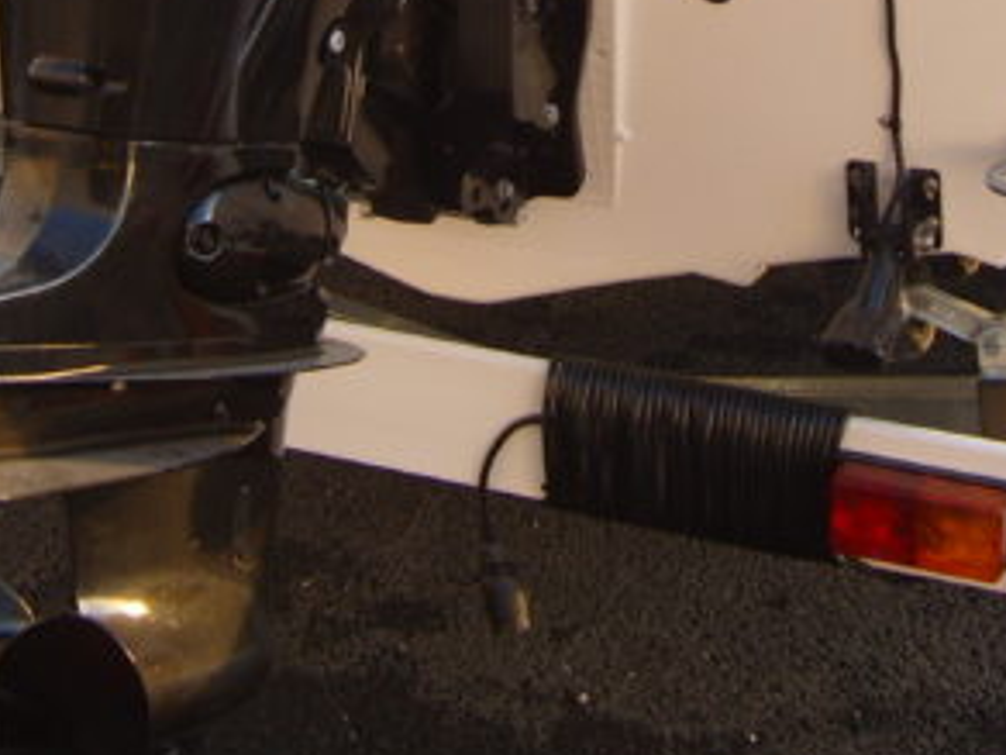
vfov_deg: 14.8
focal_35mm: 96
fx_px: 2790
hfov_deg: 20.4
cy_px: -176
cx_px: 486
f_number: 2.8
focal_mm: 7.4
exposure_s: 1/90
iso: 80
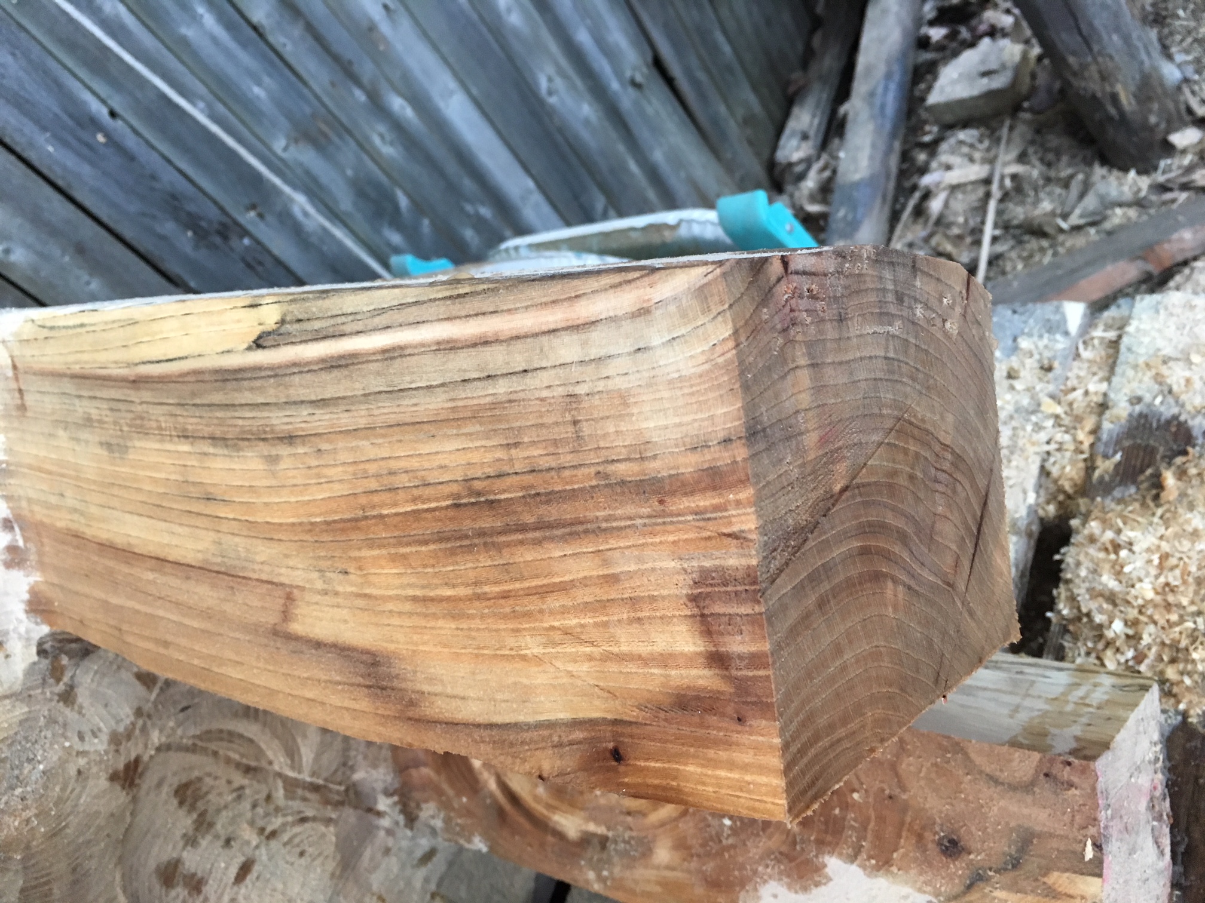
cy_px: 452
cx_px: 602
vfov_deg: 48.2
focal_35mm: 29
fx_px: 1010
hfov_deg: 61.7
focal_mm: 4.15
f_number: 2.2
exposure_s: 1/30
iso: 125
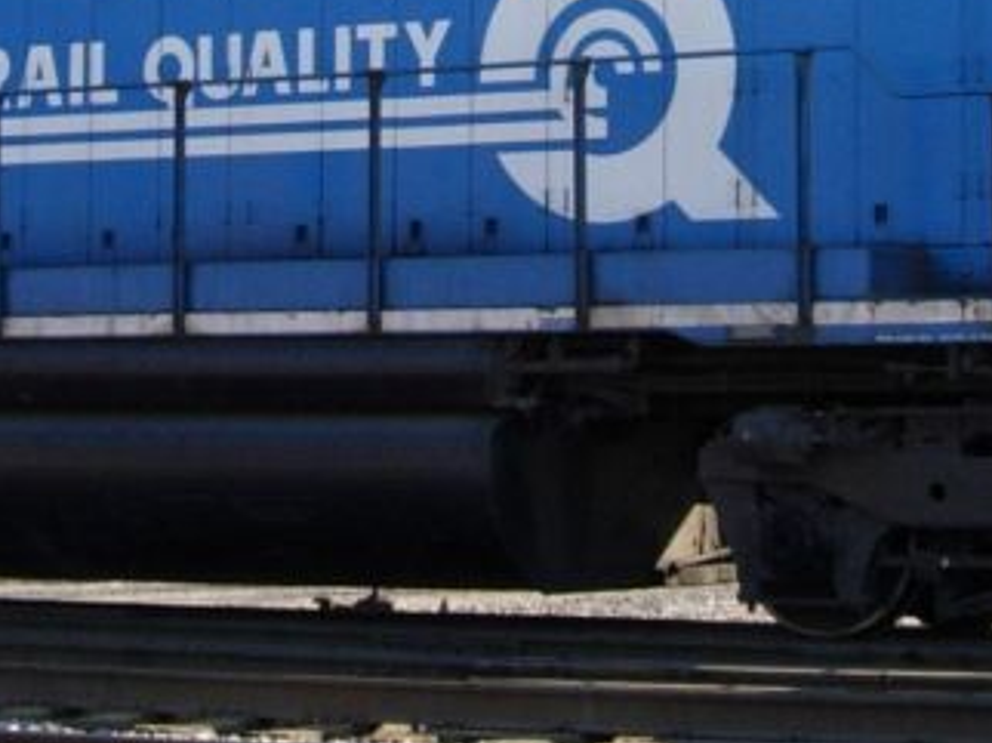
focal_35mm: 121
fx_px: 3465
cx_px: 382
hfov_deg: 16.3
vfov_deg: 12.2
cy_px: 151
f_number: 2.8
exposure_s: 1/609
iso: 64
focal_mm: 7.8
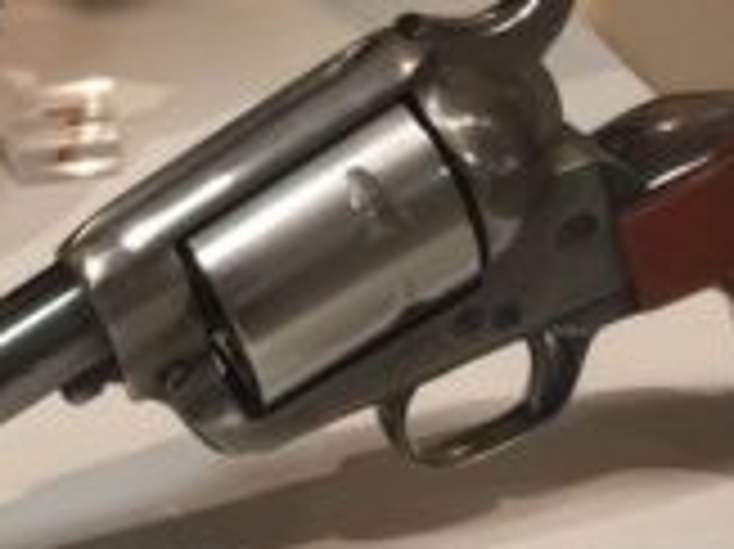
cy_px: 940
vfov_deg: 12.7
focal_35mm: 107
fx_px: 2267
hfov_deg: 16.3
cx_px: -464
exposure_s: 1/15
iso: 64
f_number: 2.2
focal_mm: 4.15
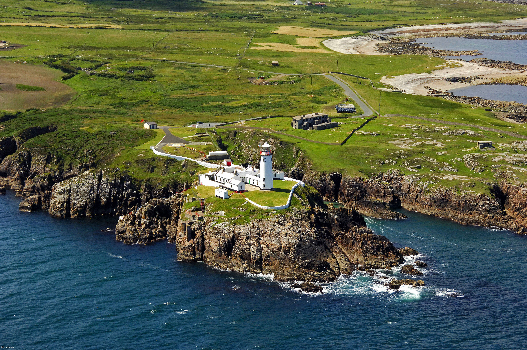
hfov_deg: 24.6
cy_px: 175
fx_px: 1206
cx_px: 264
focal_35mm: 82
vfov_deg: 16.5
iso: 400
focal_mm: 55
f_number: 7.1
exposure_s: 1/1000
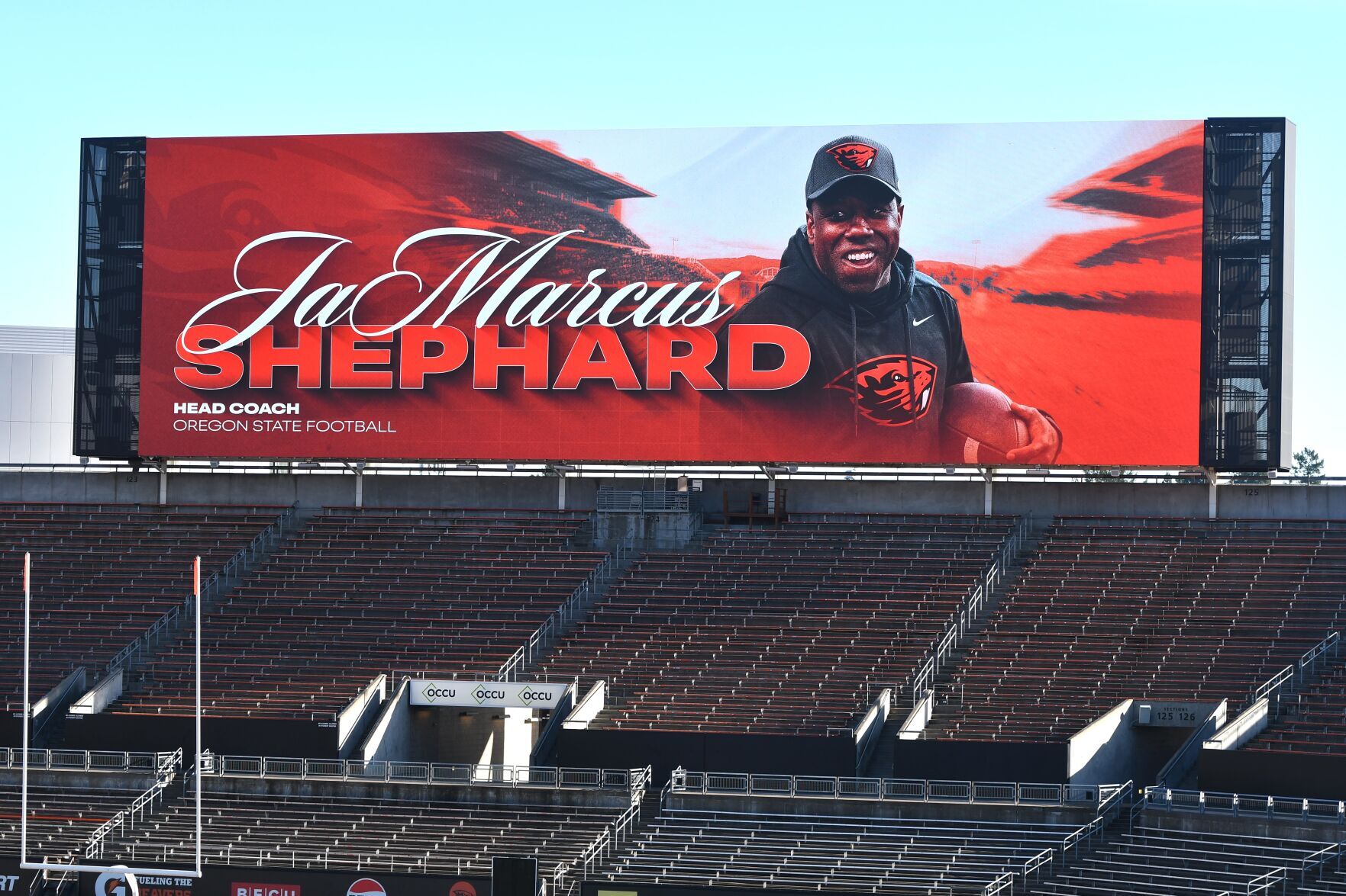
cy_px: 448
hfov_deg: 19.5
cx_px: 673
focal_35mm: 105
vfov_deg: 13.0
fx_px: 3925
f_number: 2.8
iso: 125
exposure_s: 1/1600
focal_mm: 70
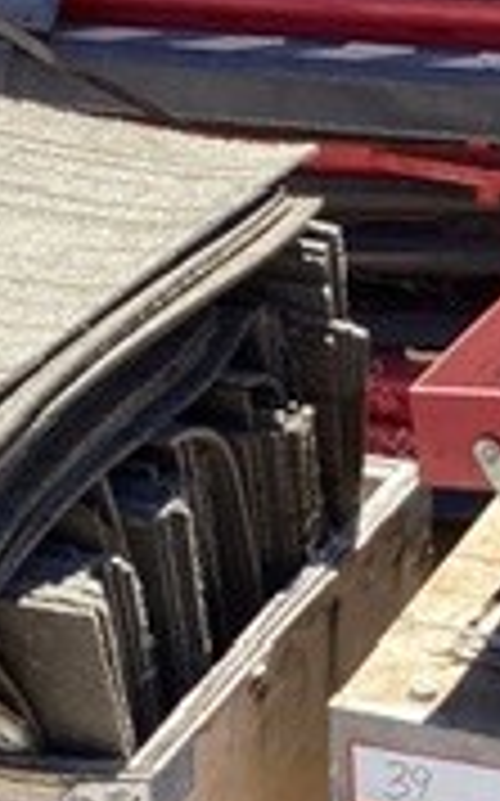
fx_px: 2577
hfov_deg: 11.1
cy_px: 837
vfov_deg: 17.2
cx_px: 257
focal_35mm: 118
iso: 25
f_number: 2.4
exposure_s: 1/604
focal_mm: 3.3
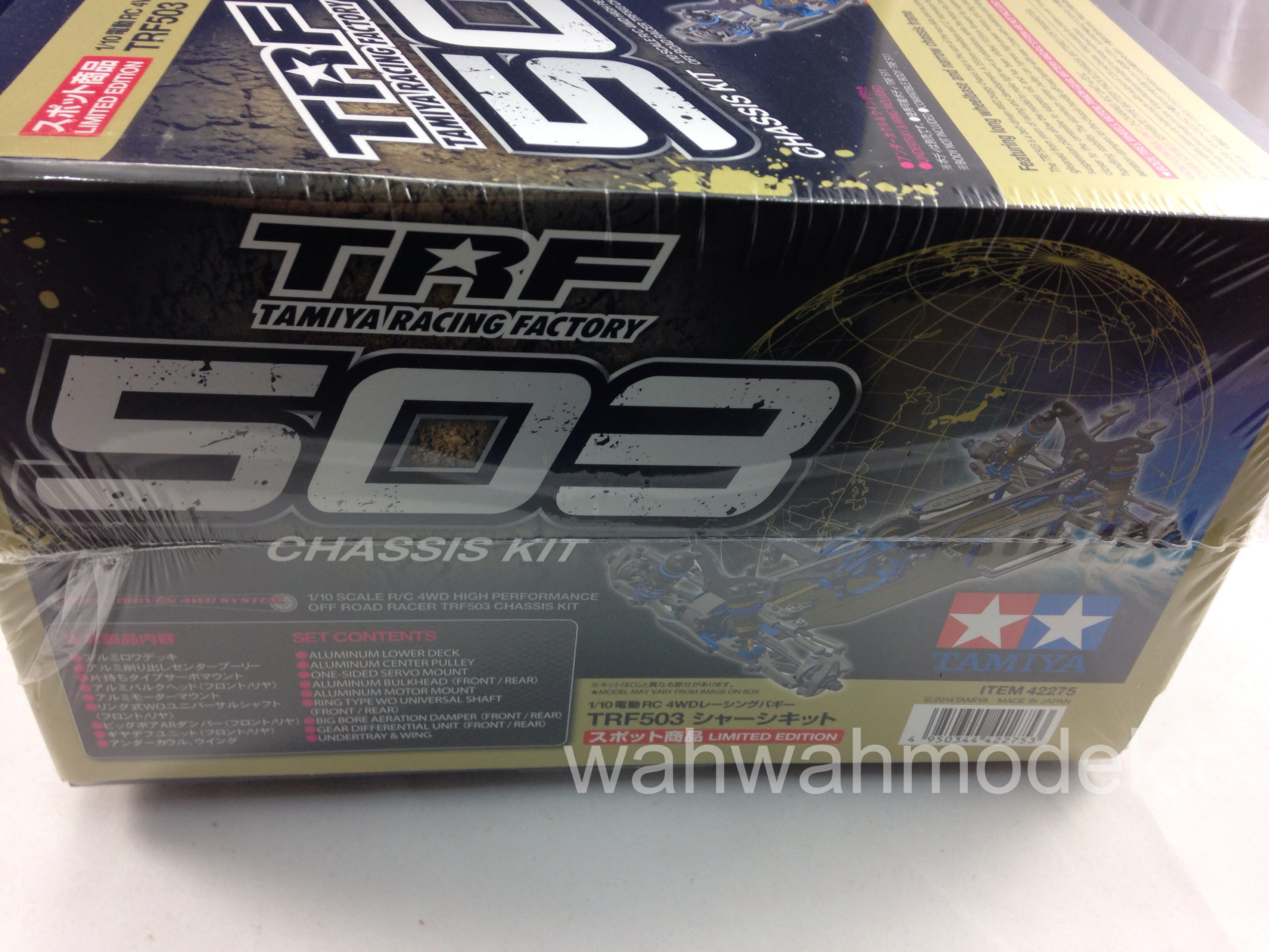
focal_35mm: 33
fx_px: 1210
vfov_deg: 42.9
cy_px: 476
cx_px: 634
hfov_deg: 55.4
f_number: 2.4
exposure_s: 1/20
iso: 64
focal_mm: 4.12
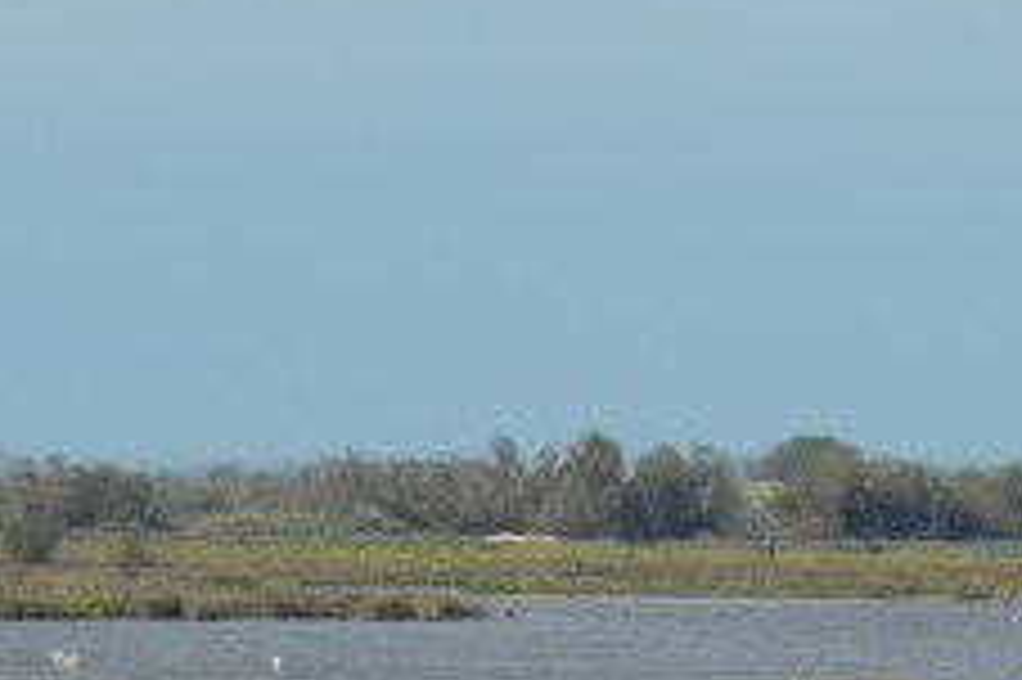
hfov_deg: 4.3
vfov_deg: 2.9
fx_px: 13418
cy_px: 173
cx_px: 1360
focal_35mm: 473
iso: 100
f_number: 6.3
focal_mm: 70
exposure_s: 1/640
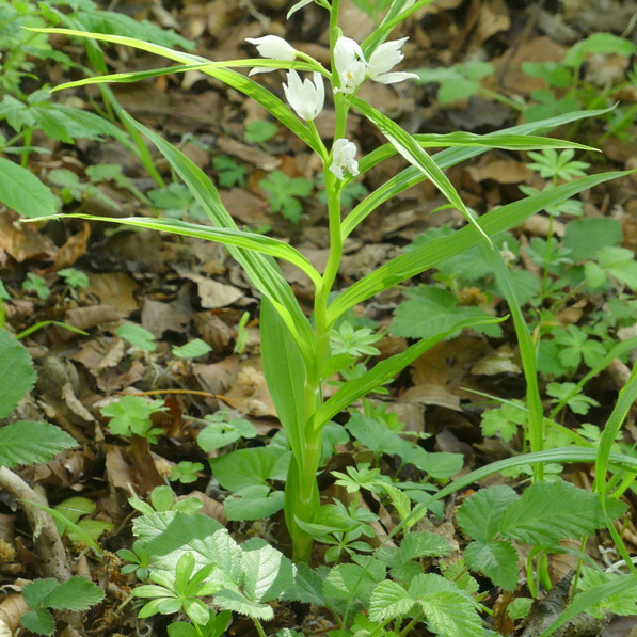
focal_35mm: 270
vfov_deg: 6.5
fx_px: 5621
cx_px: 318
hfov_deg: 6.5
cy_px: 242
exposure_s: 1/100
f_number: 4
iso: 500
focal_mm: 41.1
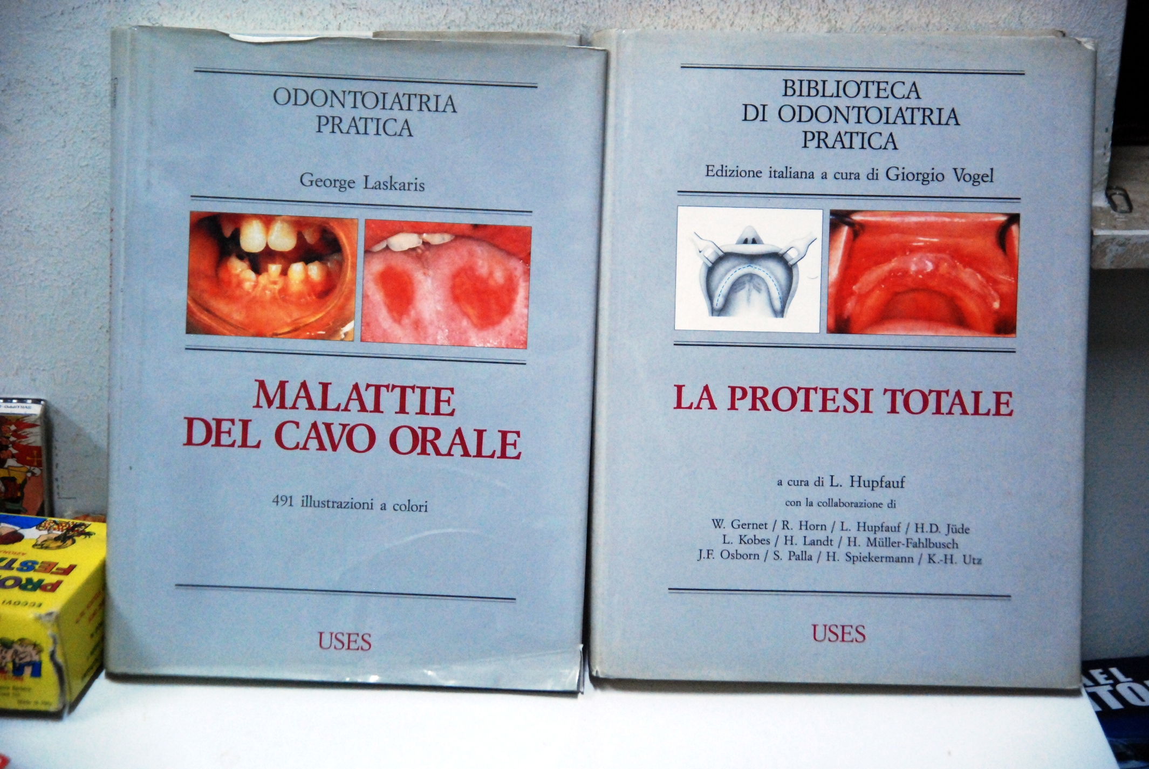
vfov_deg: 18.2
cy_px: 384
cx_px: 574
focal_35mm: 75
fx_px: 2397
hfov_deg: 27.0
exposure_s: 1/160
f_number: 2.8
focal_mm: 50
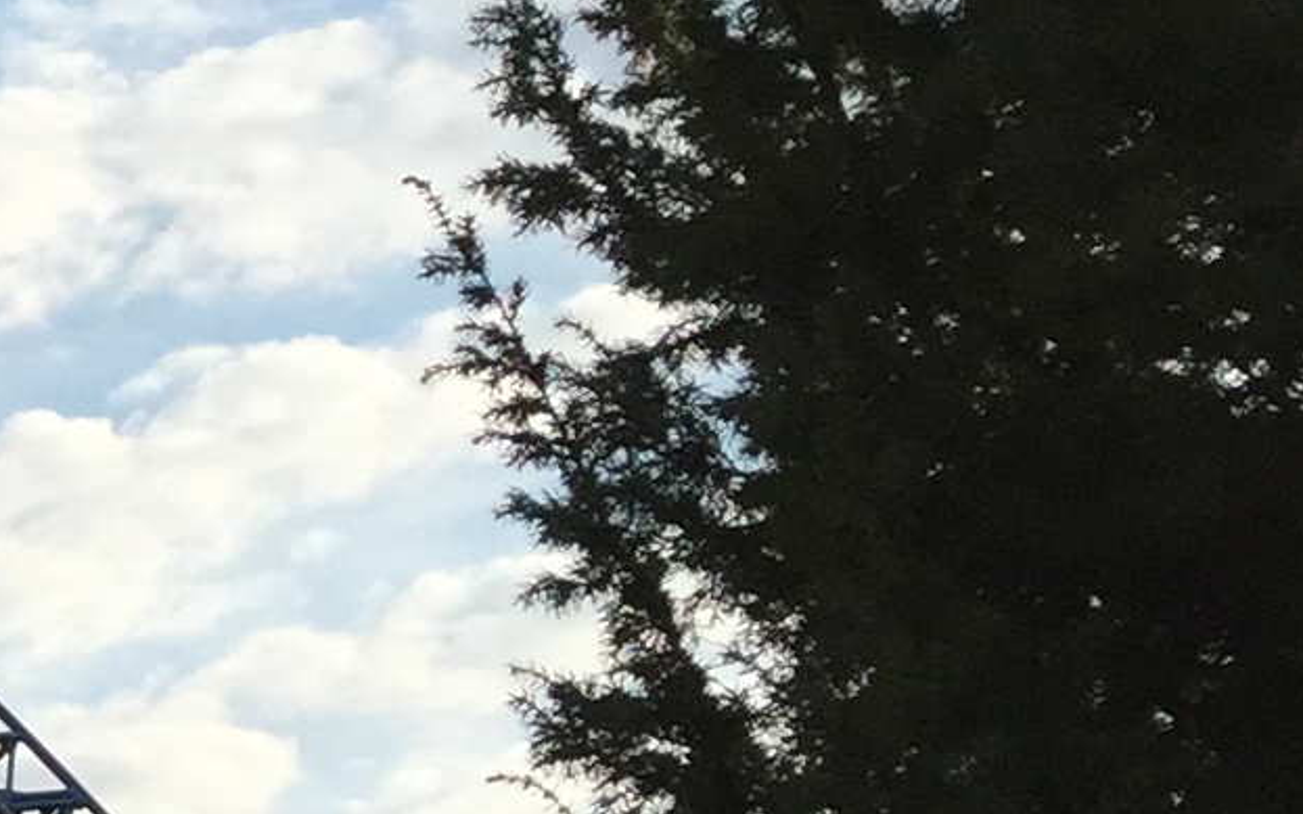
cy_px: 17
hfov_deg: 10.7
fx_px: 5716
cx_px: -2018
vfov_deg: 8.1
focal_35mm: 161
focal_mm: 4.15
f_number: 2.2
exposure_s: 1/2825
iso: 32
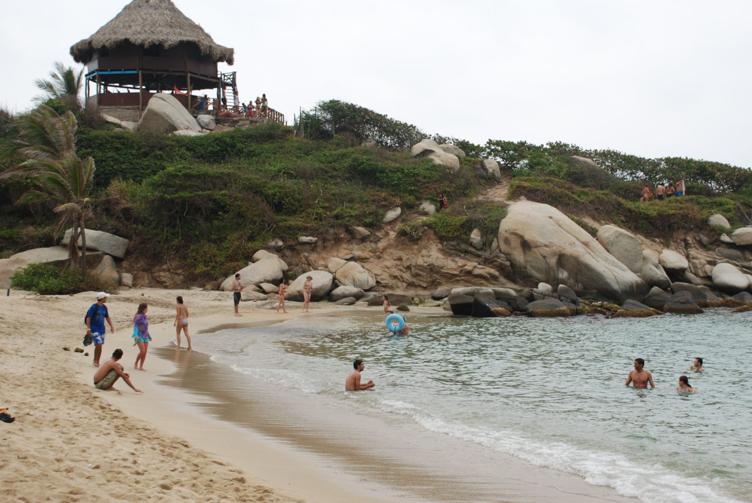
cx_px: 393
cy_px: 242
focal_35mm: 63
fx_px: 1317
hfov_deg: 31.9
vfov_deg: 21.6
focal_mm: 38
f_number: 6.3
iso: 100
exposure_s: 1/160
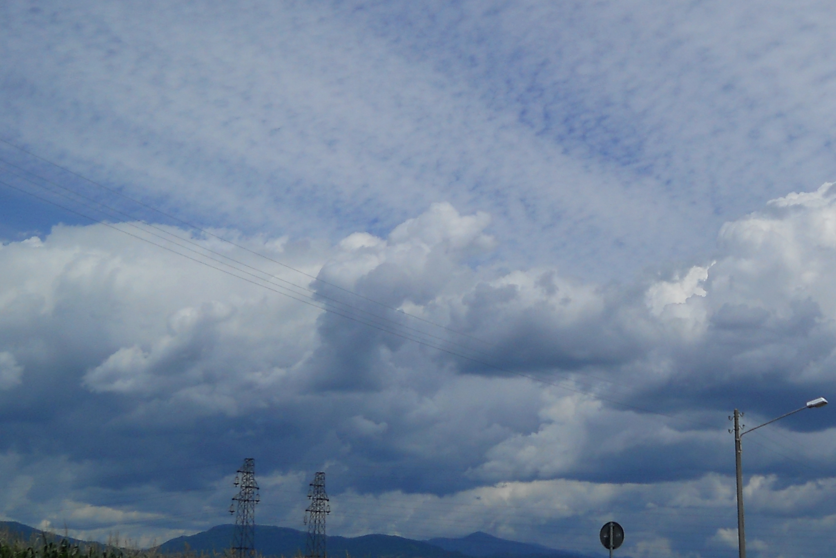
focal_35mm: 68
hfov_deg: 29.3
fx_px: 1579
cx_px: 603
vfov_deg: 19.8
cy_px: 123
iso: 80
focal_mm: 6.72
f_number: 5.5
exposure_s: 1/1250
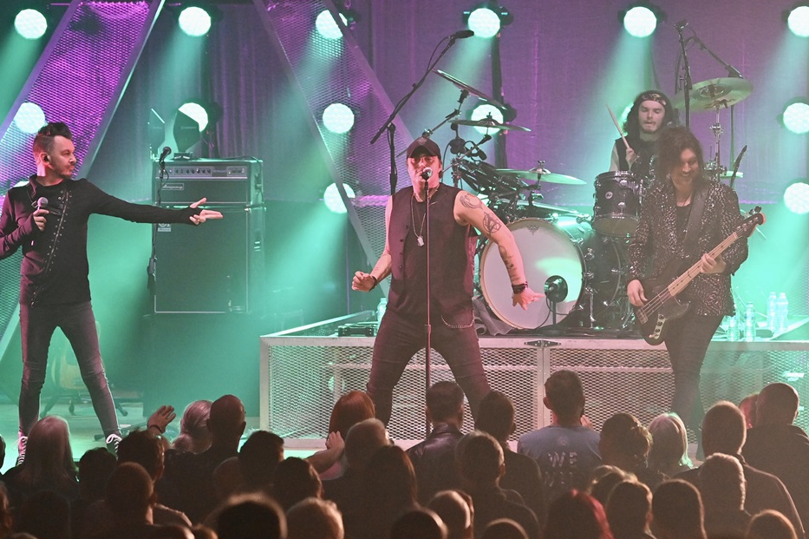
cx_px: 449
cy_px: 253
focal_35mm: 227
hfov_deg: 9.1
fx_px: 5098
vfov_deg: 6.0
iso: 3200
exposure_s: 1/1250
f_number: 2.8
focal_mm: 135
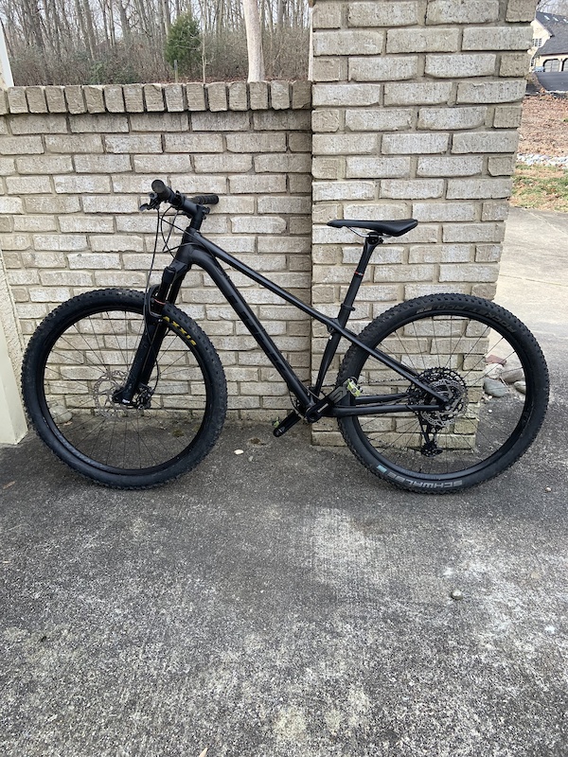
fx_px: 569
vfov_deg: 67.3
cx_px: 284
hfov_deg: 53.1
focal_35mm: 26
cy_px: 378
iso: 25
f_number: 1.8
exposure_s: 1/295
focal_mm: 4.25
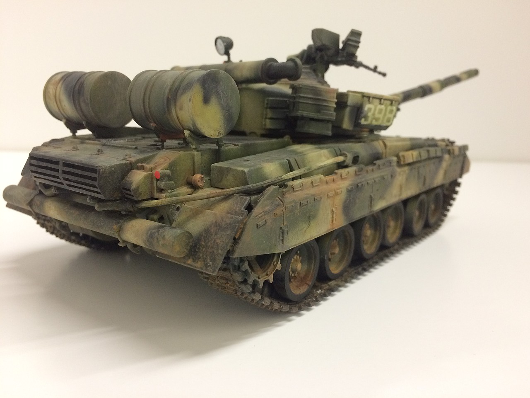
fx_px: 444
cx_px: 265
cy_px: 199
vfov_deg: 48.2
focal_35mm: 29
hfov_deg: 61.7
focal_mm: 4.15
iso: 200
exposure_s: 1/30
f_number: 2.2
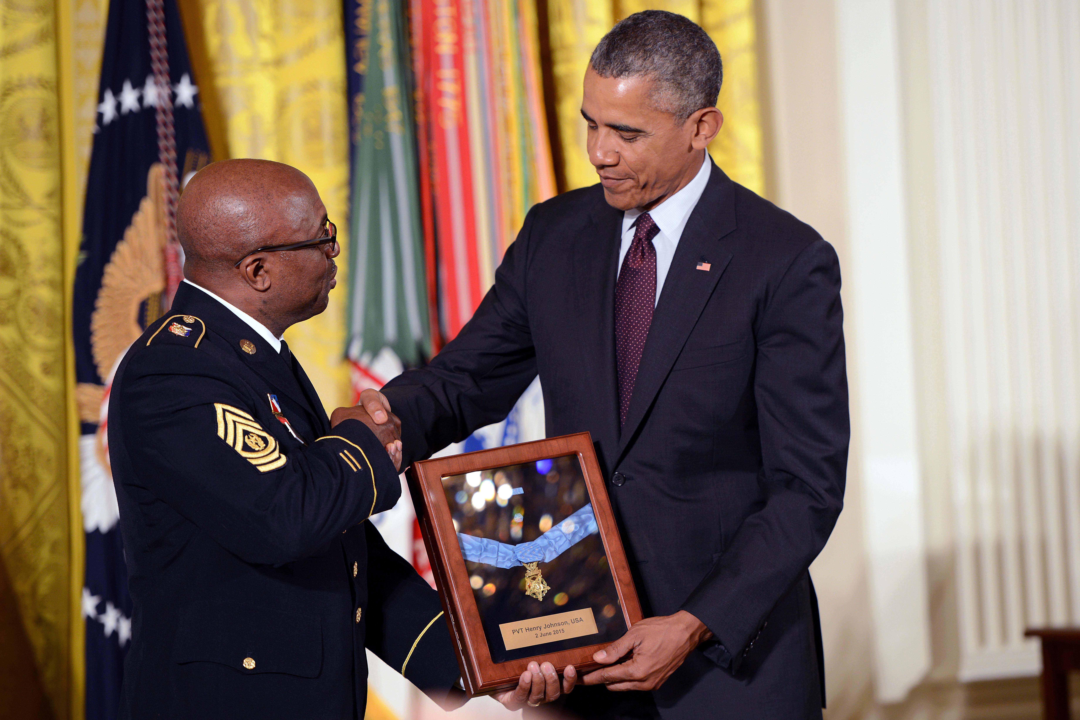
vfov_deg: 8.6
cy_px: 360
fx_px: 4800
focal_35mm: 160
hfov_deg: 12.8
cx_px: 540
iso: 800
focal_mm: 160
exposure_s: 1/250
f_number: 2.8
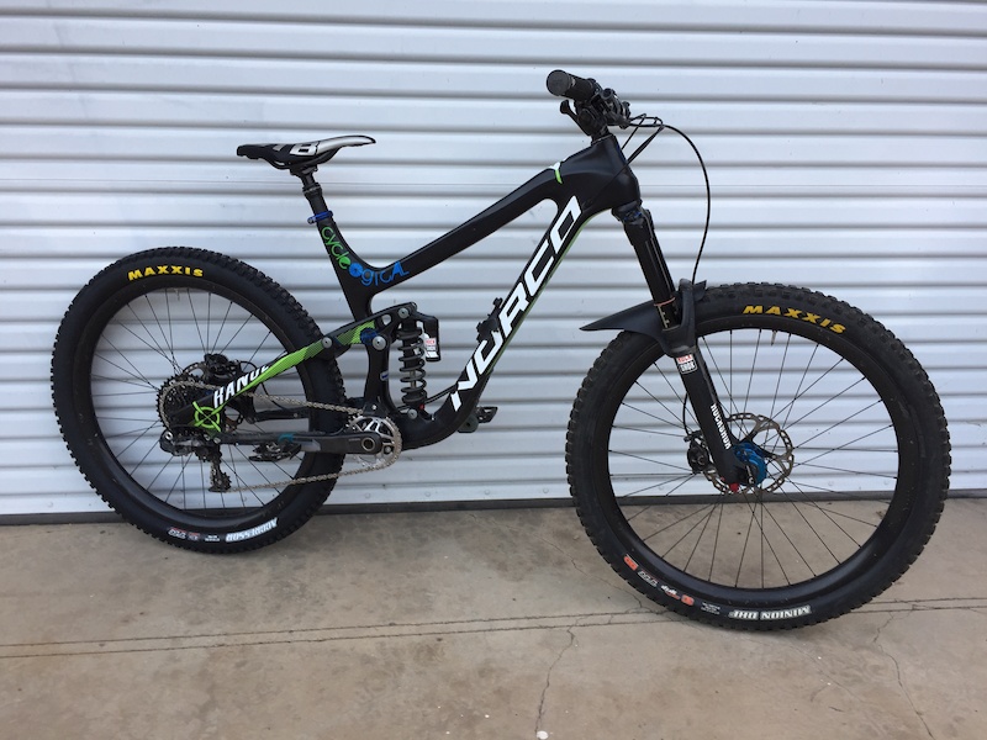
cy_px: 370
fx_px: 827
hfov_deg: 61.7
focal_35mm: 29
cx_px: 494
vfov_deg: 48.2
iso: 40
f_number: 2.2
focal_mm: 4.15
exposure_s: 1/60
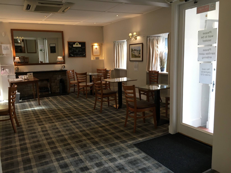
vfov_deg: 48.2
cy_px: 86
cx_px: 116
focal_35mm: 29
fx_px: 194
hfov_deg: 61.7
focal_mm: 4.15
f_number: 2.2
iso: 64
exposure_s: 1/33
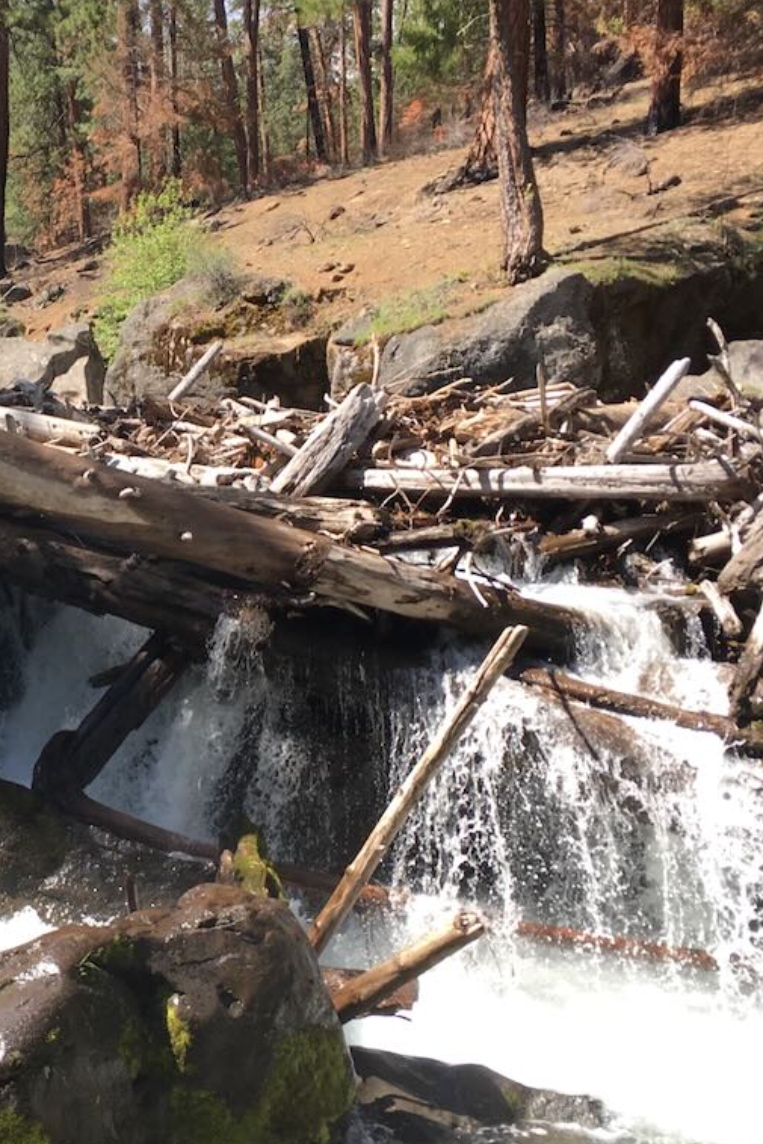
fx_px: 1621
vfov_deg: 38.8
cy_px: 632
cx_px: 17
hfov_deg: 25.3
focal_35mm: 51
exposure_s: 1/499
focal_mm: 4.15
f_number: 2.2
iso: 25
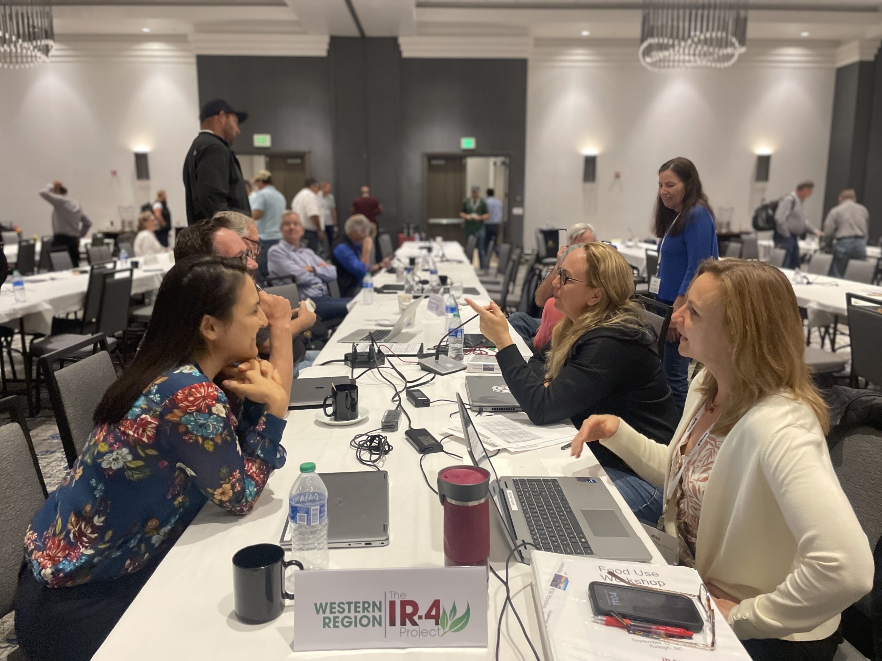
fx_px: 662
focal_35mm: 26
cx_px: 441
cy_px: 330
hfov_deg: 67.3
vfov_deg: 53.1
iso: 400
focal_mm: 4.2
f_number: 1.6
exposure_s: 1/60
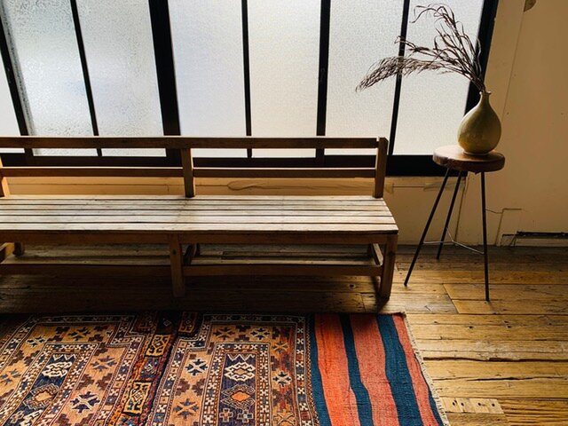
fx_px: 427
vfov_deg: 53.1
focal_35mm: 26
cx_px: 284
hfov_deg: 67.3
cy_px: 213
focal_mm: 4.25
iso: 32
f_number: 1.8
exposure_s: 1/122
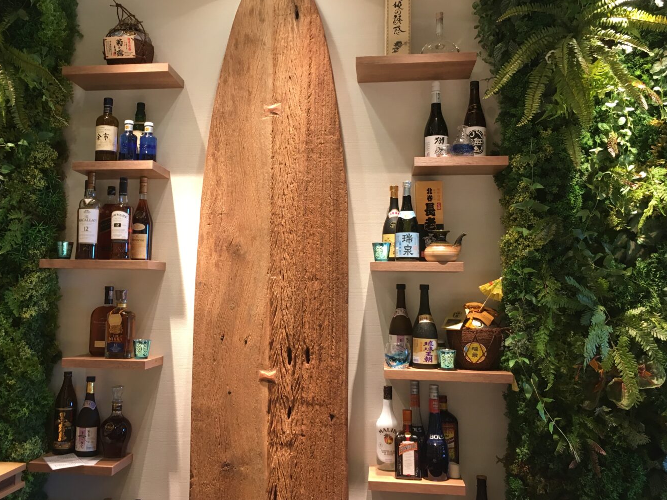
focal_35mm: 35
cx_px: 276
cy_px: 219
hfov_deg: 52.4
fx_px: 674
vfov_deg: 40.6
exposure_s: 1/30
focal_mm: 4.15
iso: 64
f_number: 2.2
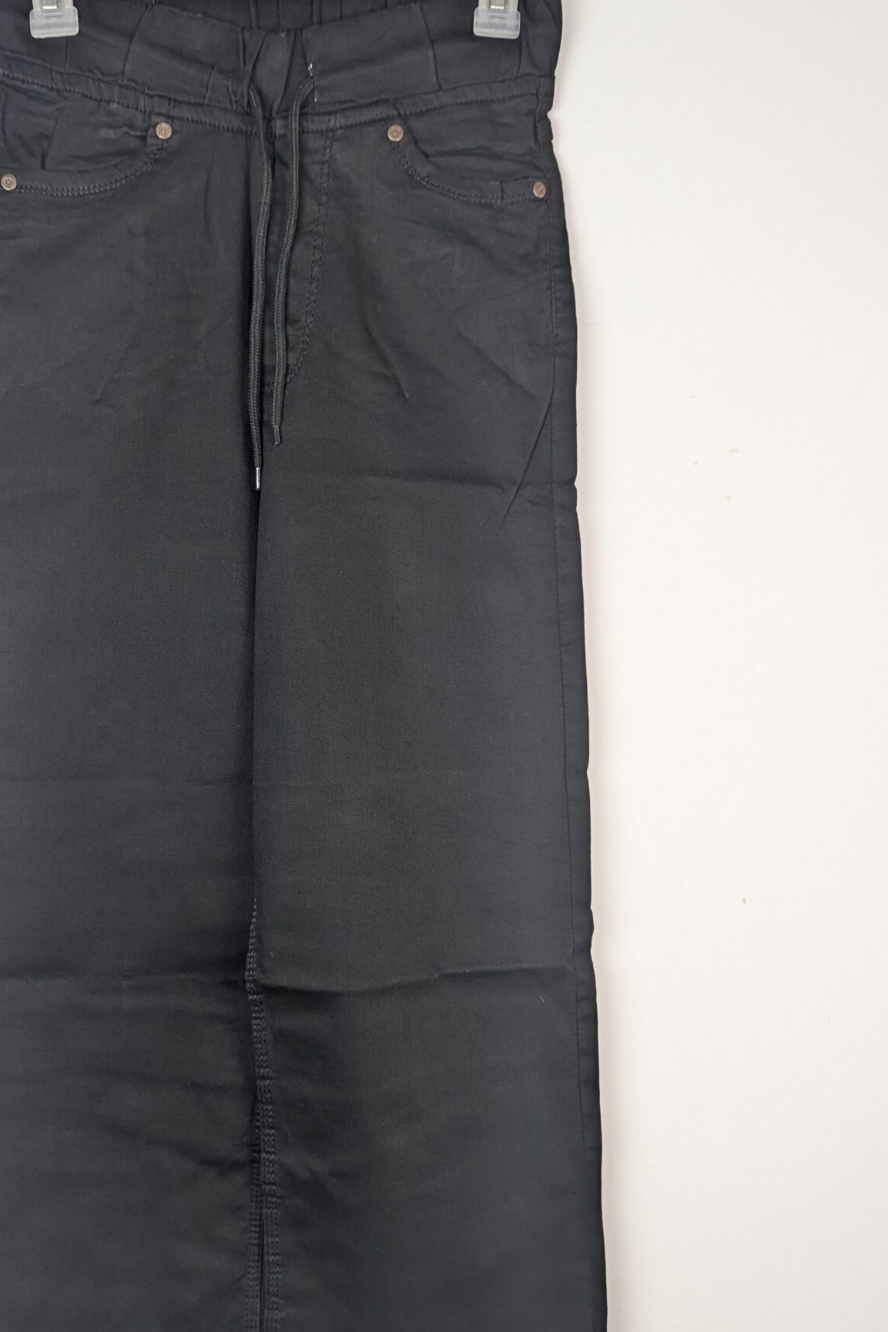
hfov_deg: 35.4
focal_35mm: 37
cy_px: 730
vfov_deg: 51.8
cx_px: 258
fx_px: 1369
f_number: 1.85
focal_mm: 6.81
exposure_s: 1/277
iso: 55
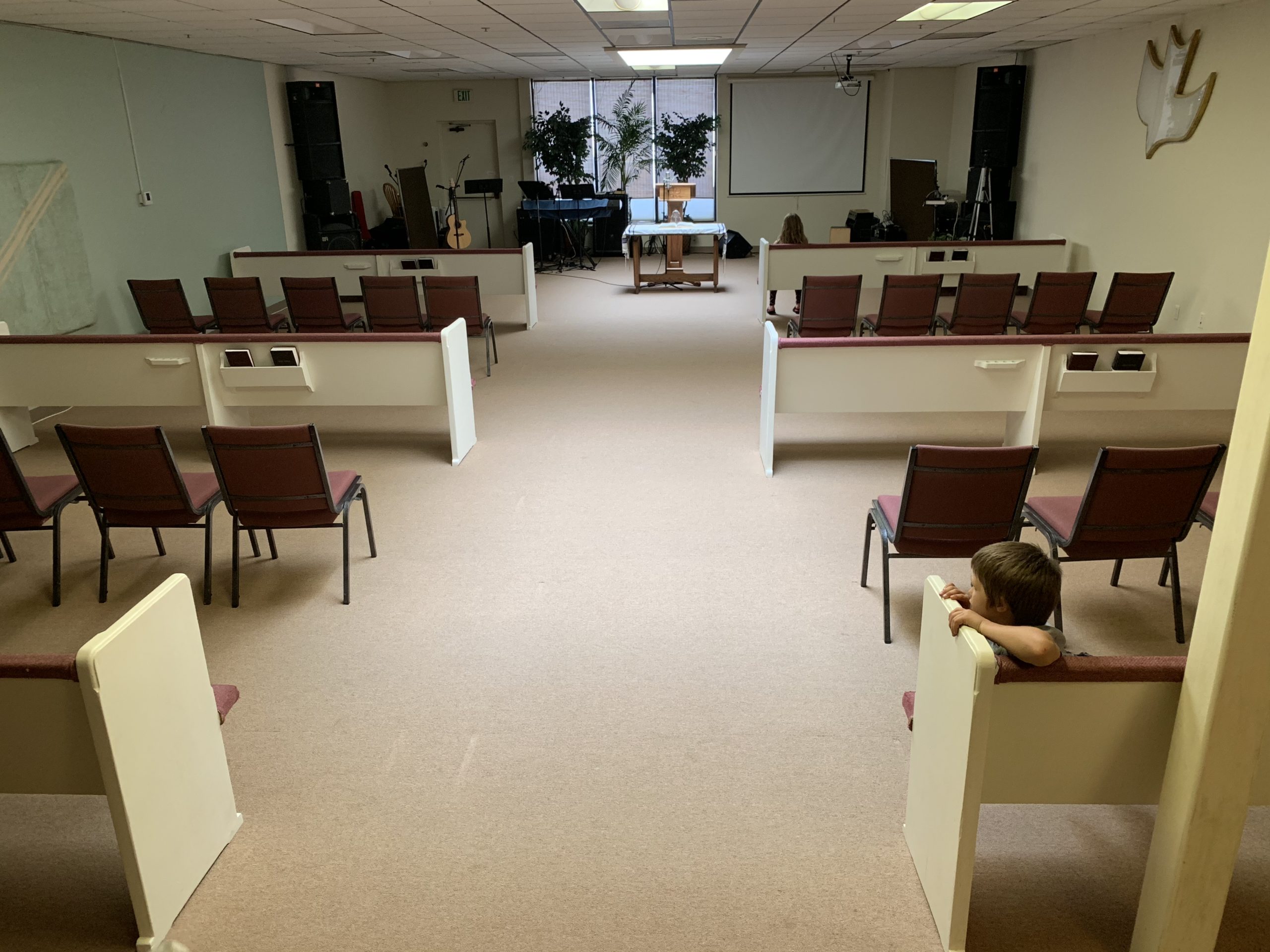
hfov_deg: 67.3
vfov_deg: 53.1
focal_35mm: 26
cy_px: 476
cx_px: 635
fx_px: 954
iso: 125
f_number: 1.8
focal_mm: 4.25
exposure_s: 1/60
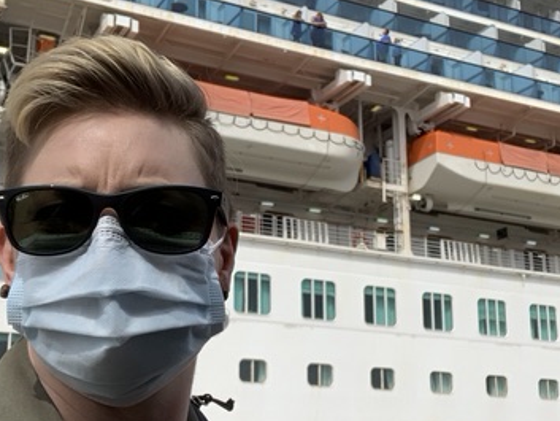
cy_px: 264
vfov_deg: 25.2
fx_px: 939
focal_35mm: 58
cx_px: 265
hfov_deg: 33.2
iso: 16
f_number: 2.2
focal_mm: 2.87
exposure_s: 1/1181
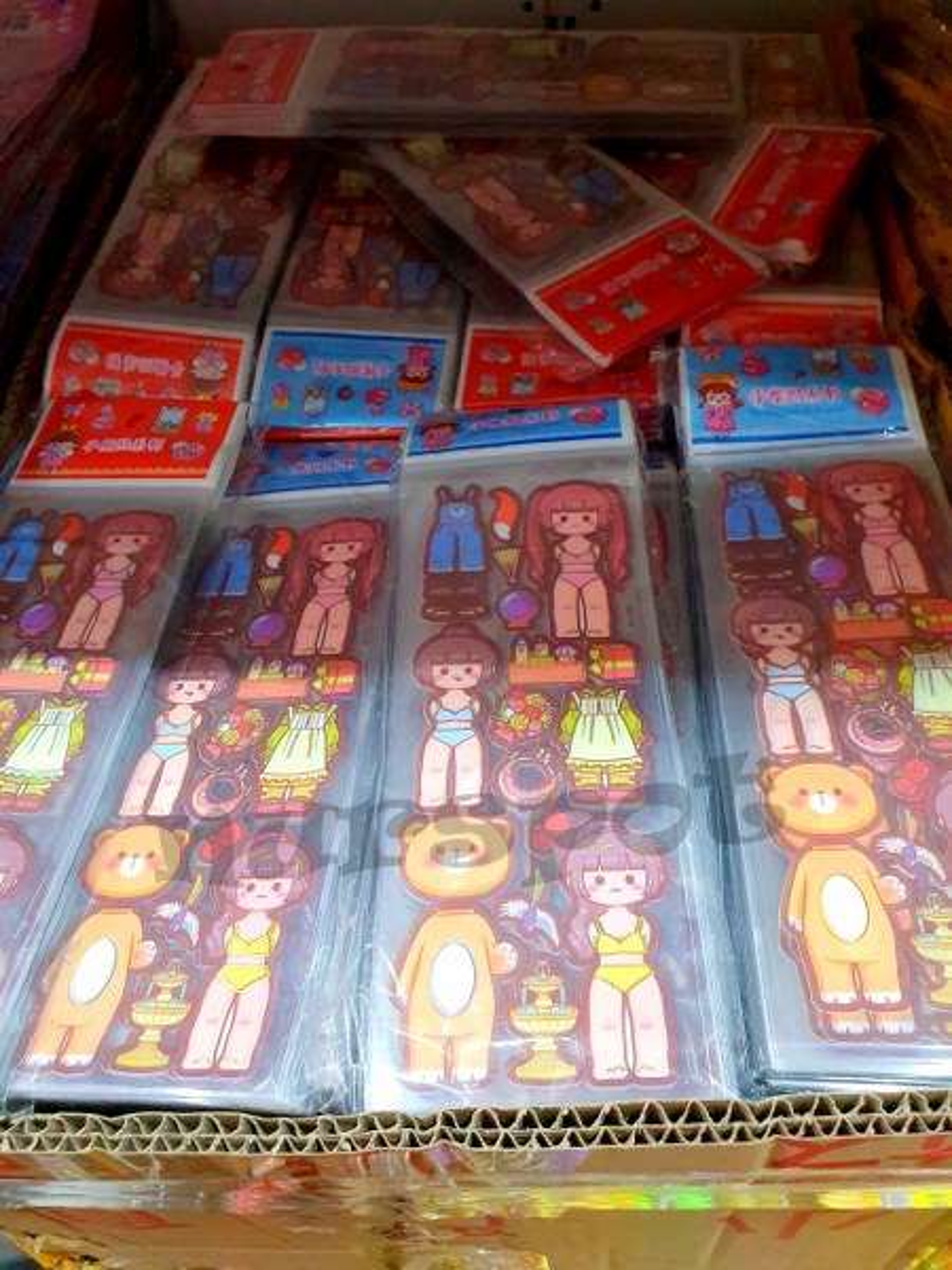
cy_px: 635
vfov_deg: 67.3
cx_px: 476
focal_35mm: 26
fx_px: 953
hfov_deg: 53.1
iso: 640
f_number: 2.4
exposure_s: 1/33
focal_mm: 4.32
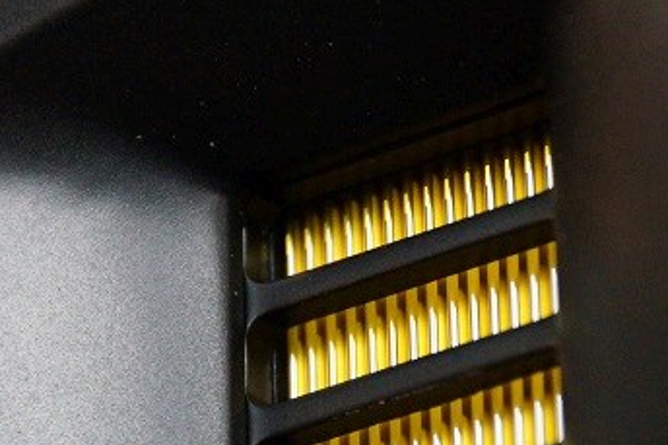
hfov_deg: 2.7
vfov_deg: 1.8
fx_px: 14132
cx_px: 301
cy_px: 353
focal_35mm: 762
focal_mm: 250
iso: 3200
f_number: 6.3
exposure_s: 1/125
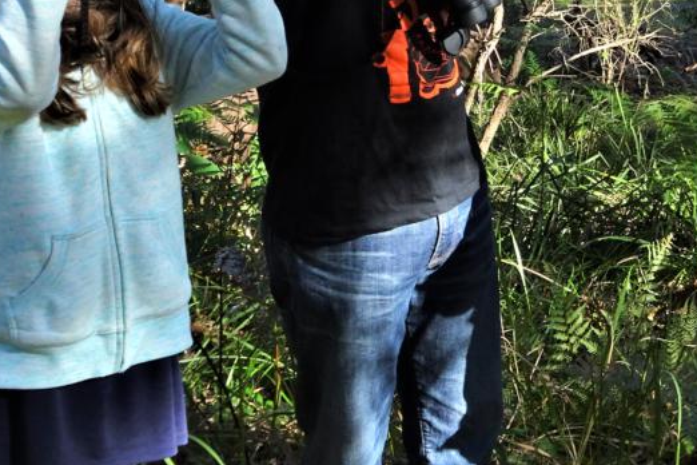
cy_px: 21
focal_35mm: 98
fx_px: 1897
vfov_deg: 13.8
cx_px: 597
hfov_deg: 20.5
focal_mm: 7.05
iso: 80
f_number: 4
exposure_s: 1/60
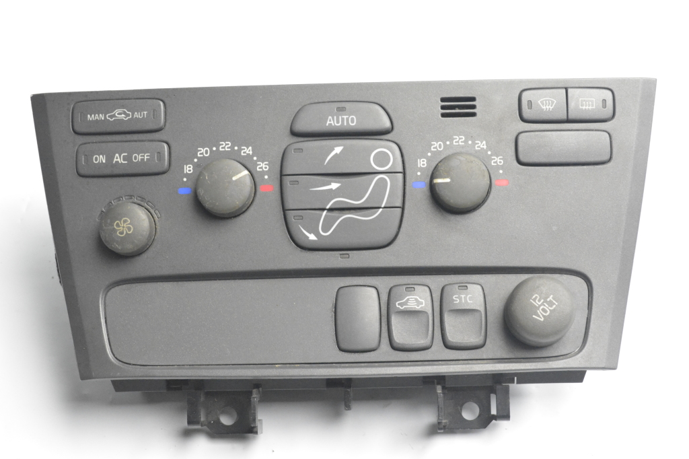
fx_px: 1205
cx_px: 344
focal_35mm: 63
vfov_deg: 21.6
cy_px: 230
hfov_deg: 31.9
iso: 6400
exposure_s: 1/250
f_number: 8
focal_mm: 42
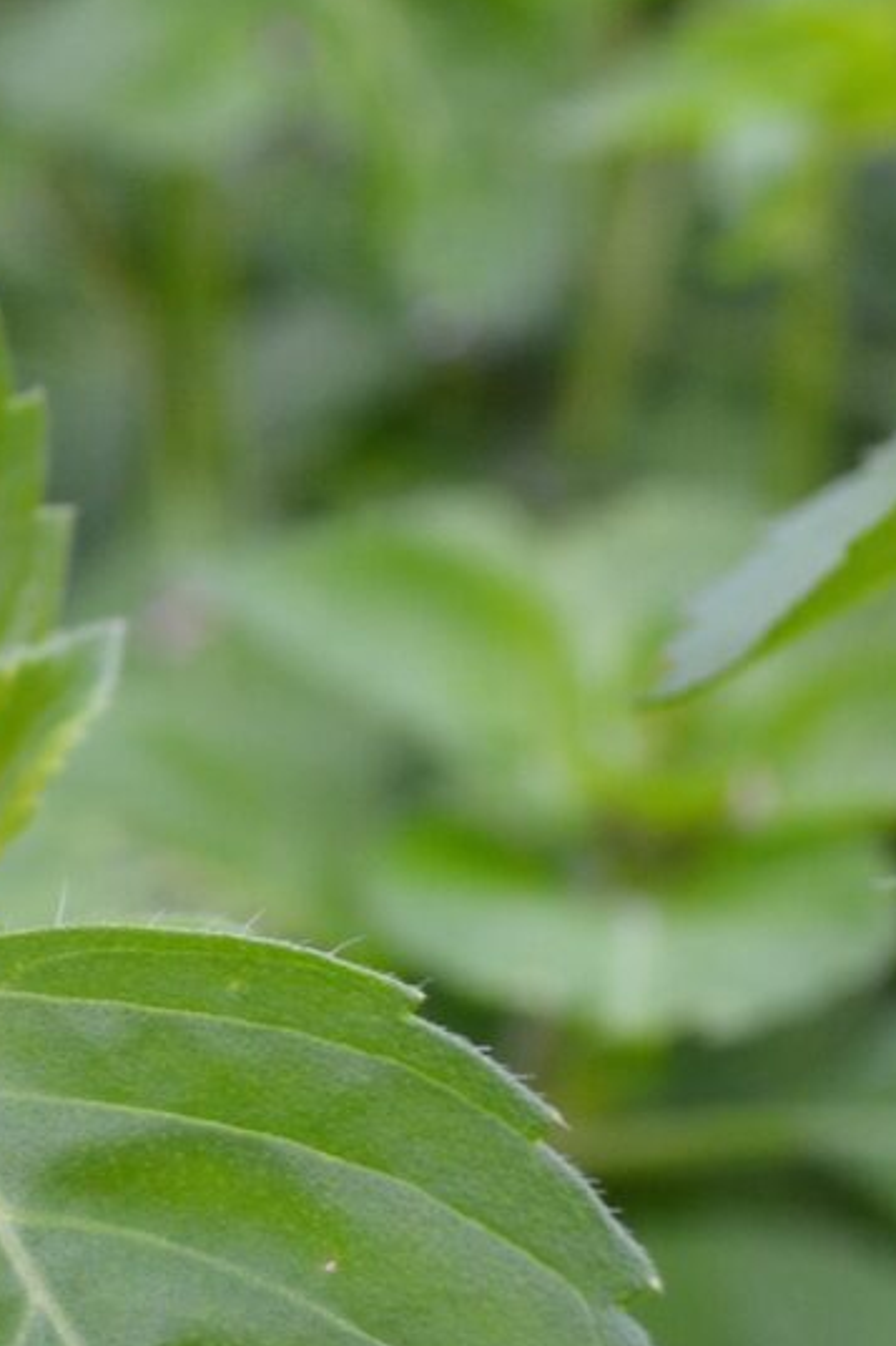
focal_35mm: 129
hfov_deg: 10.4
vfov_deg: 15.9
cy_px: 470
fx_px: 4819
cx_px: -276
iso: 400
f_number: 7.1
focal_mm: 30
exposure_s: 1/60
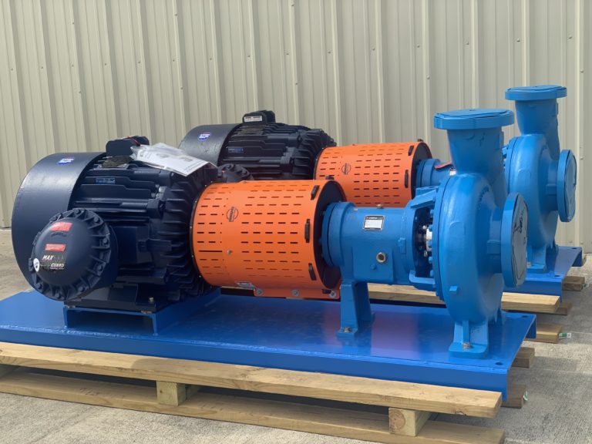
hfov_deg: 36.8
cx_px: 296
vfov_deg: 28.0
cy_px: 222
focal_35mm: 52
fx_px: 889
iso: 16
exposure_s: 1/600
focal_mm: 6
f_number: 2.4
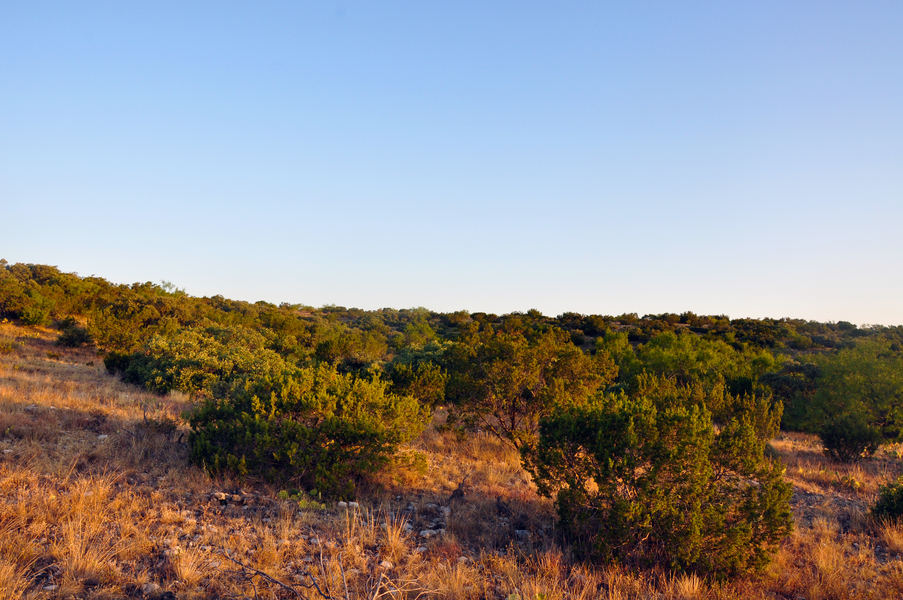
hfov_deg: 67.4
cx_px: 452
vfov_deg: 47.8
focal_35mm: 27
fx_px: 676
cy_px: 300
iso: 400
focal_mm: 18
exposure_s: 1/100
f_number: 9
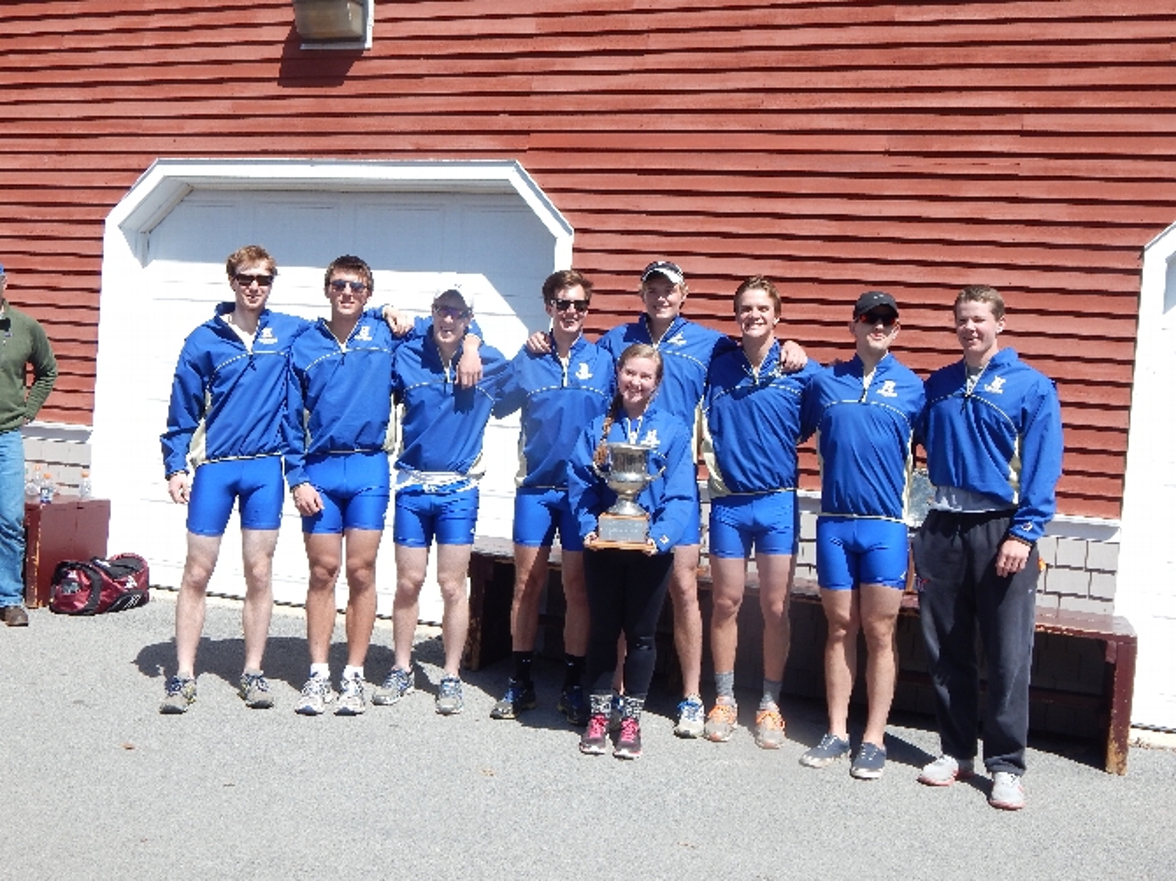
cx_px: 588
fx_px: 1291
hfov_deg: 49.0
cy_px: 440
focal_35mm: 38
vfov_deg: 37.7
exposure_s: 1/1250
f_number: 3.4
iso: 125
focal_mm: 6.8
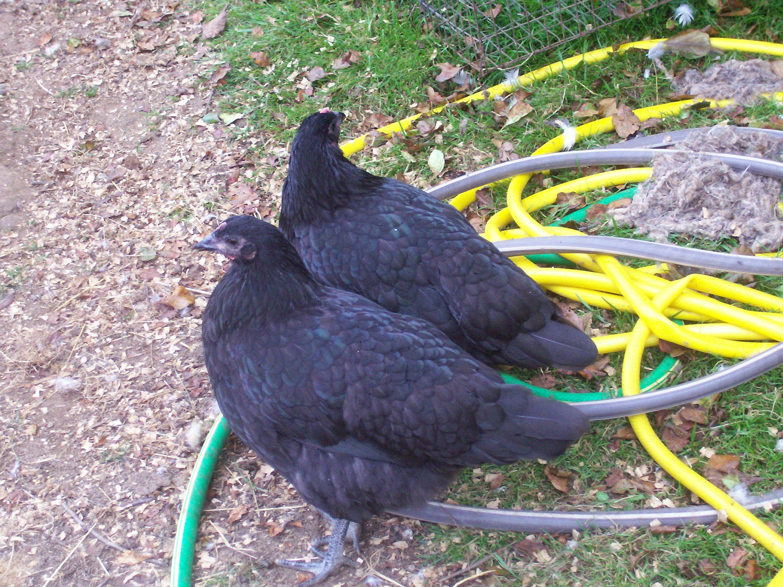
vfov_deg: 18.0
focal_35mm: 82
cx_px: 392
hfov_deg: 23.8
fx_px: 1855
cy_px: 294
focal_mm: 13.5
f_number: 4
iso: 160
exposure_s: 1/56
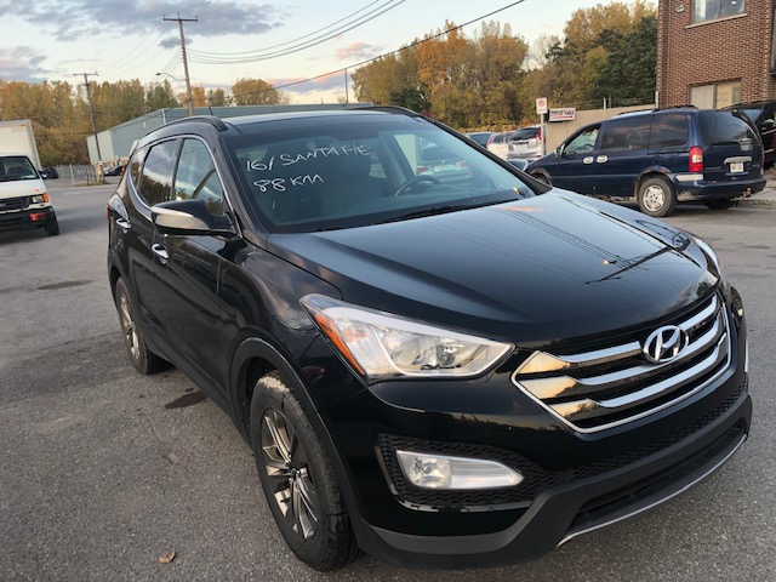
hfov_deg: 63.4
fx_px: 628
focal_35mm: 28
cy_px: 291
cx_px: 388
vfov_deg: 49.7
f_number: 1.8
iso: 64
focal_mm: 4
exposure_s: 1/120
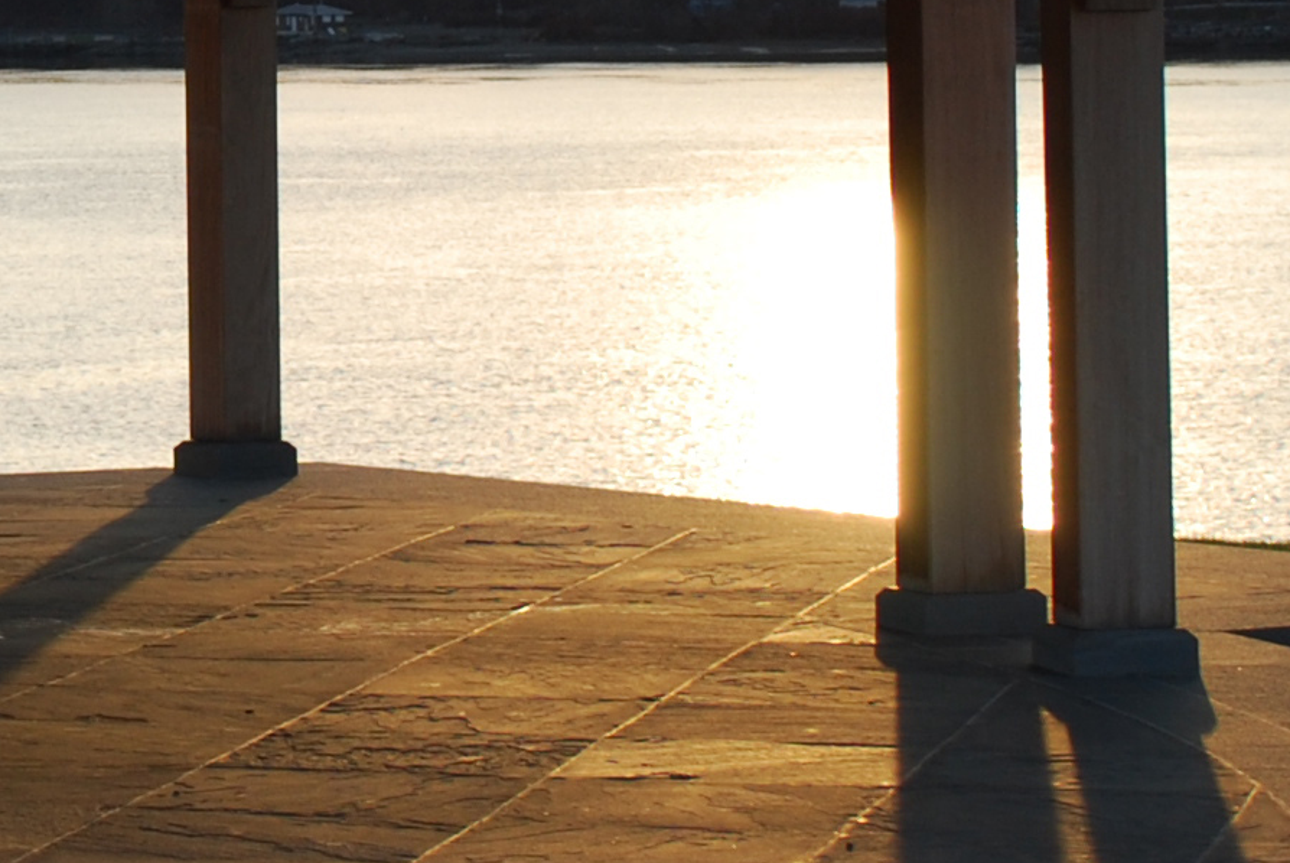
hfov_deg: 10.4
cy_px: -241
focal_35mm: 195
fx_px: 6994
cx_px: -117
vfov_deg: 7.0
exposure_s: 1/200
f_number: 5.6
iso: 100
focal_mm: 30
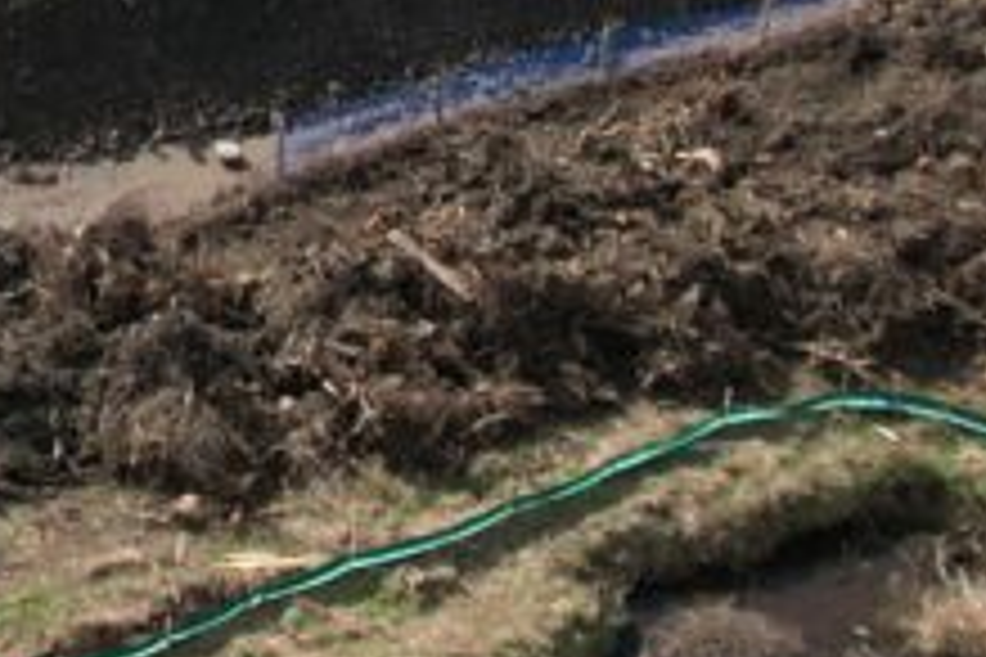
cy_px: -441
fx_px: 4218
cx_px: -495
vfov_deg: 8.6
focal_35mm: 154
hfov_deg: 12.7
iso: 100
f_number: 2.8
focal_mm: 8.38
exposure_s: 1/320
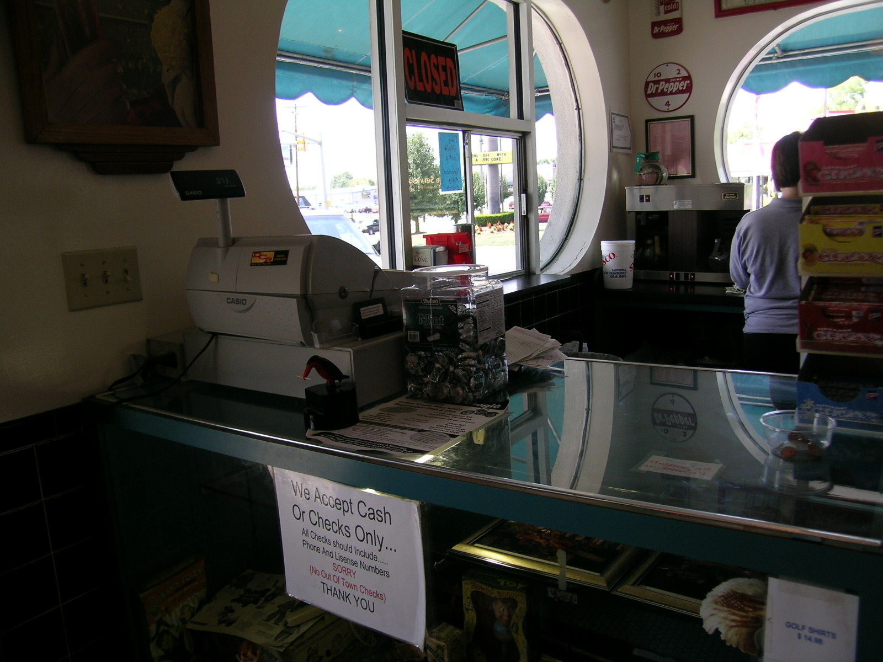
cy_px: 331
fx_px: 714
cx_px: 442
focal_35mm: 28
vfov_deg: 49.7
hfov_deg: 63.4
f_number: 3.1
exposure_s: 1/65
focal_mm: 5.8
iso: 50
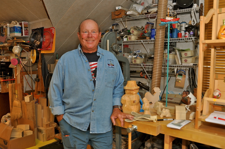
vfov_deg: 42.2
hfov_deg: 60.3
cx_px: 111
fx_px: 194
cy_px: 73
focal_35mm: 31
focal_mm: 20
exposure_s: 1/60
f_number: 4.5
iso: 250
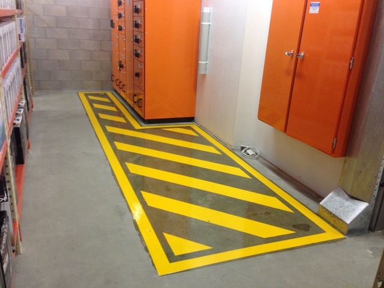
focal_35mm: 33
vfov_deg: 42.9
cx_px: 192
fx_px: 366
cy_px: 144
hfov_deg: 55.4
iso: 160
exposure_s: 1/20
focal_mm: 4.12
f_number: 2.4
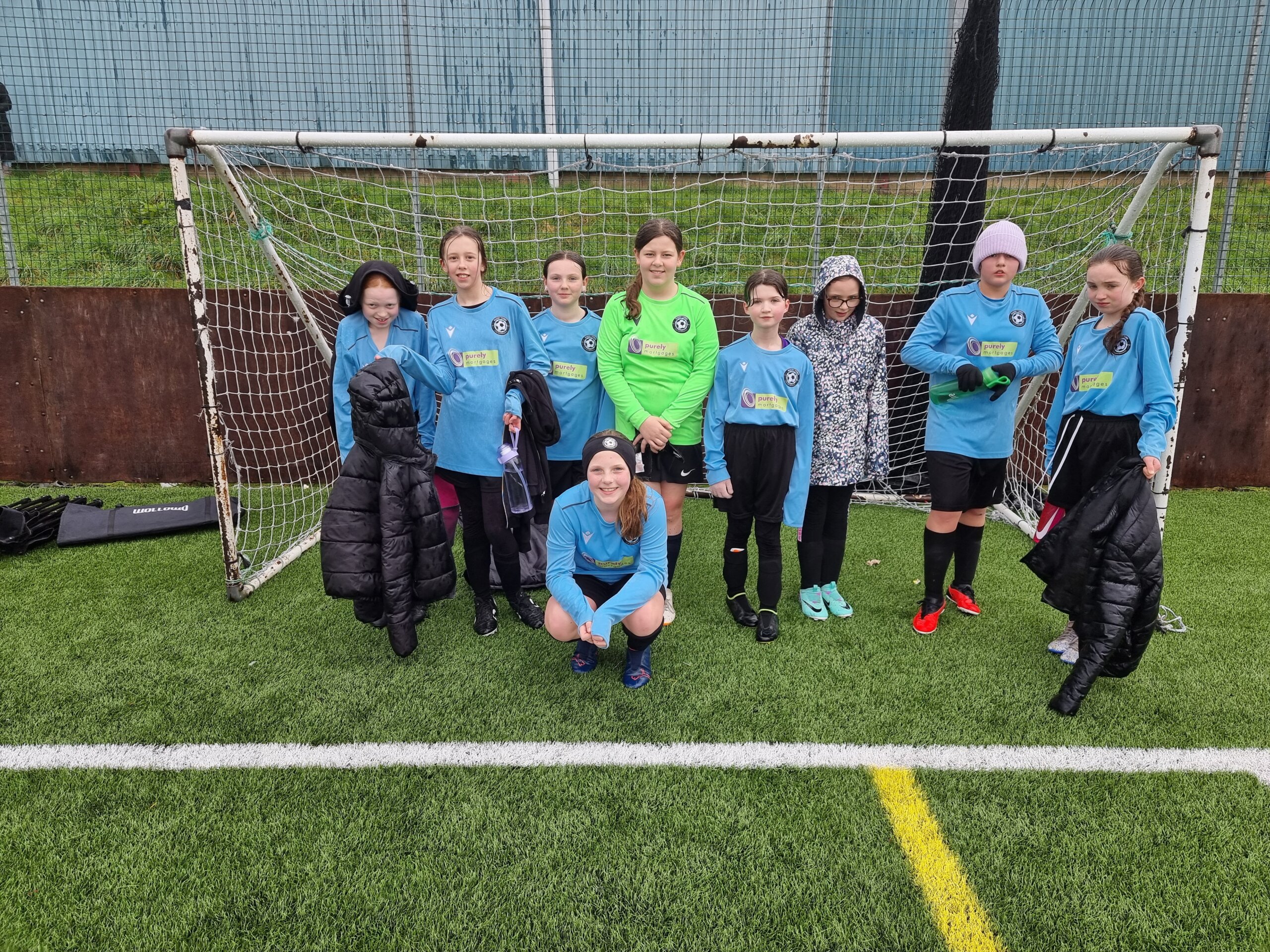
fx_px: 881
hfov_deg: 71.6
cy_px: 476
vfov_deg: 56.8
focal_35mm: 24
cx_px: 635
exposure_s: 1/100
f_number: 1.8
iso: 50
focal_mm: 6.7
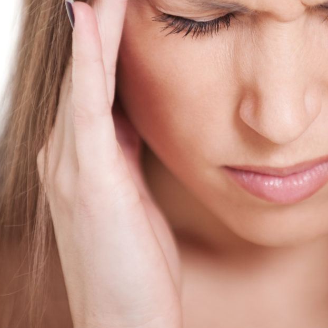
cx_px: 262
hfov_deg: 4.2
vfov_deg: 4.2
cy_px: 90
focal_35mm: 419
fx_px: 4492
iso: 200
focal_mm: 200
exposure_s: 1/125
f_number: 2.8
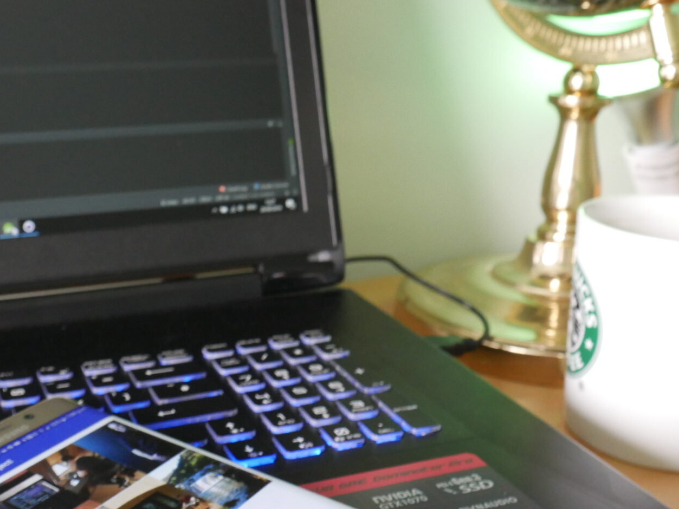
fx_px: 961
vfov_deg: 29.7
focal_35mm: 49
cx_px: 226
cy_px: 247
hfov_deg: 38.5
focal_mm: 16
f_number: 7.1
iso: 2000
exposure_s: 1/60
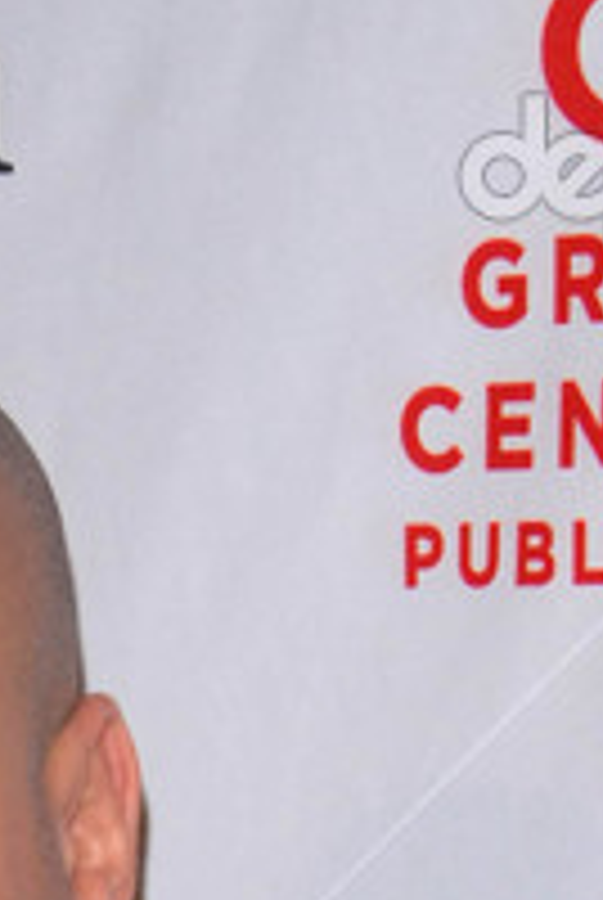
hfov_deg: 3.9
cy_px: 1969
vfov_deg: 5.7
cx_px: -736
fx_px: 8838
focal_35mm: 353
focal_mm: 46
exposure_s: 1/250
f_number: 7.1
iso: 400
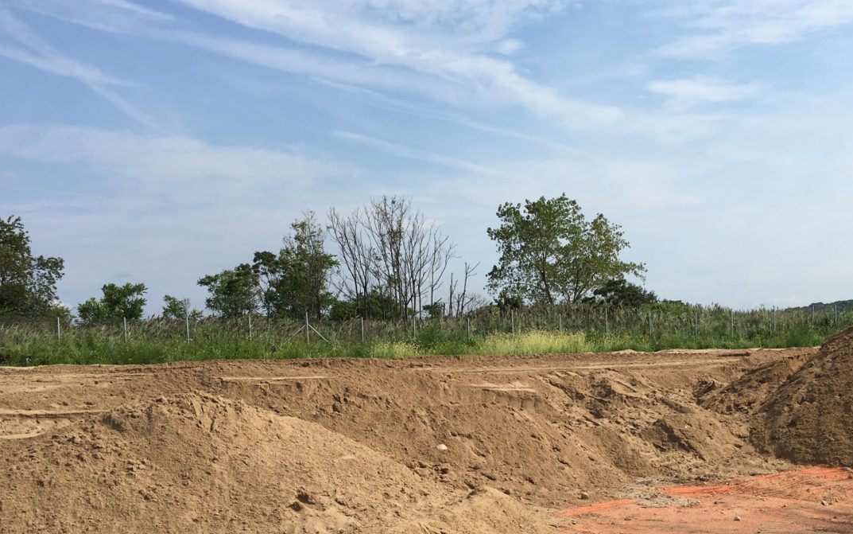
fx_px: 1023
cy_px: 394
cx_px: 521
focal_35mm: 44
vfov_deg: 28.8
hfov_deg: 45.0
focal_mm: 4.15
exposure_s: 1/2262
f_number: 2.2
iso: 25
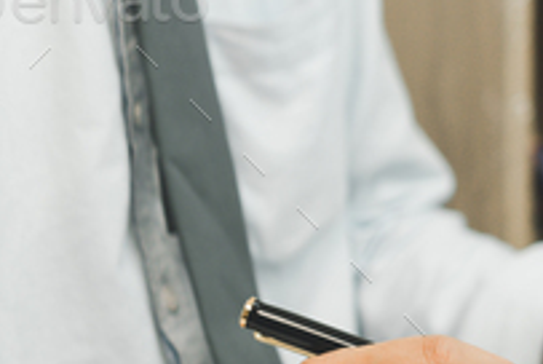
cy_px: 128
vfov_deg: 7.9
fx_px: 2628
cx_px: 481
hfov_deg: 11.7
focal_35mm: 174
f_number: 2.8
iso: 200
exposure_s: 1/60
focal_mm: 60
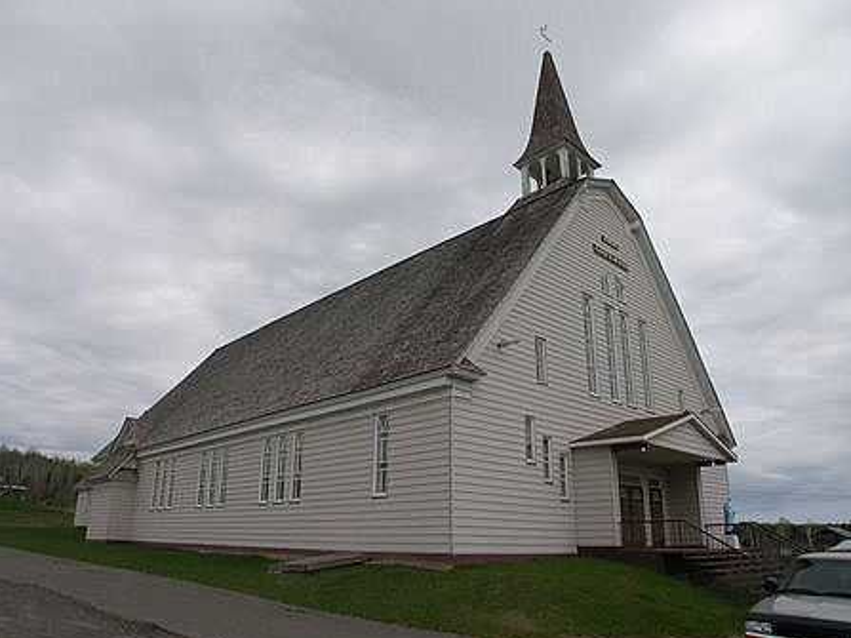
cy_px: 322
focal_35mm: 39
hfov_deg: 47.9
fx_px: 959
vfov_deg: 36.8
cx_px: 422
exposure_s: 1/271
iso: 100
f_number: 7.6
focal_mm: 8
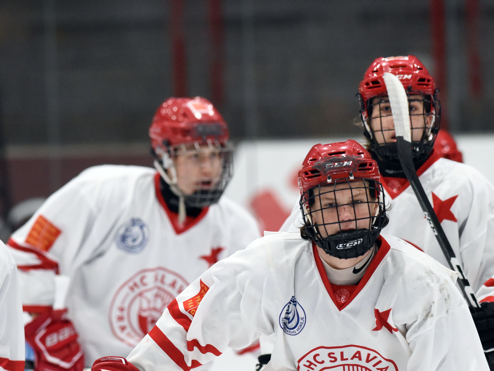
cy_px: 305
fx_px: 7749
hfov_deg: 3.7
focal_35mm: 543
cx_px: 299
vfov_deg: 2.7
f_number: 4.5
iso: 5000
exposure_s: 1/1000
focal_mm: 300
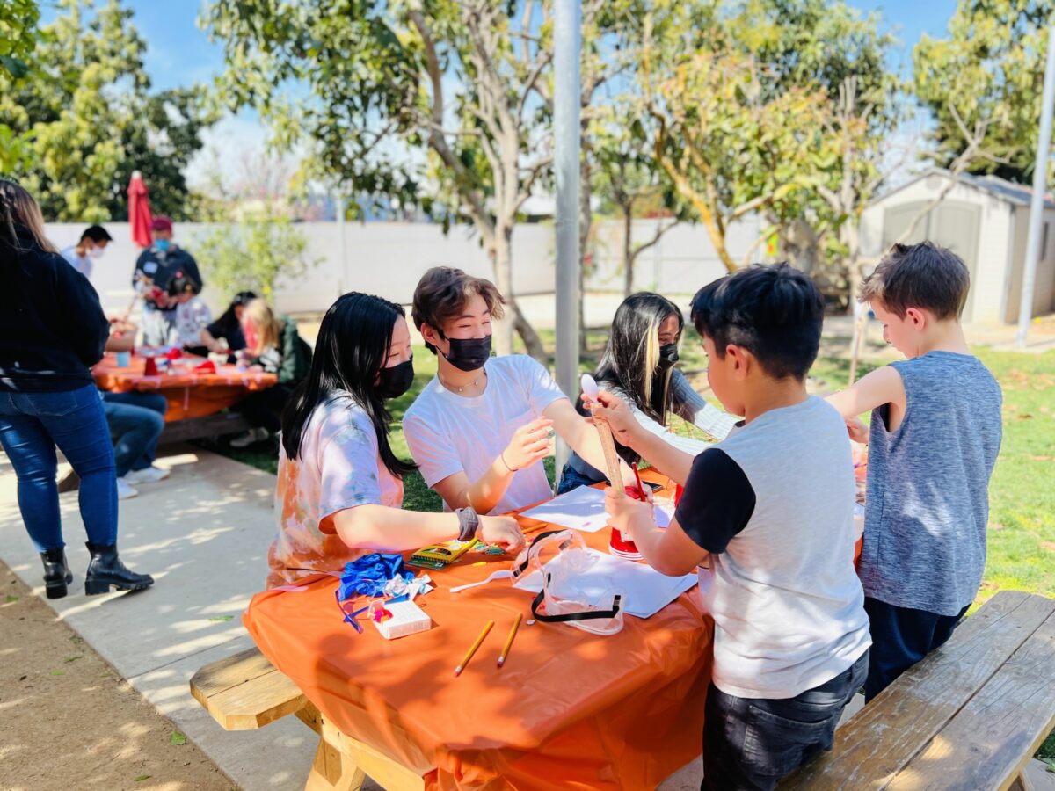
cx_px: 528
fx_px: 792
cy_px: 396
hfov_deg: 67.3
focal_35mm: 26
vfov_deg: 53.1
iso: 50
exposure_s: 1/1645
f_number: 1.5
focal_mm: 5.7
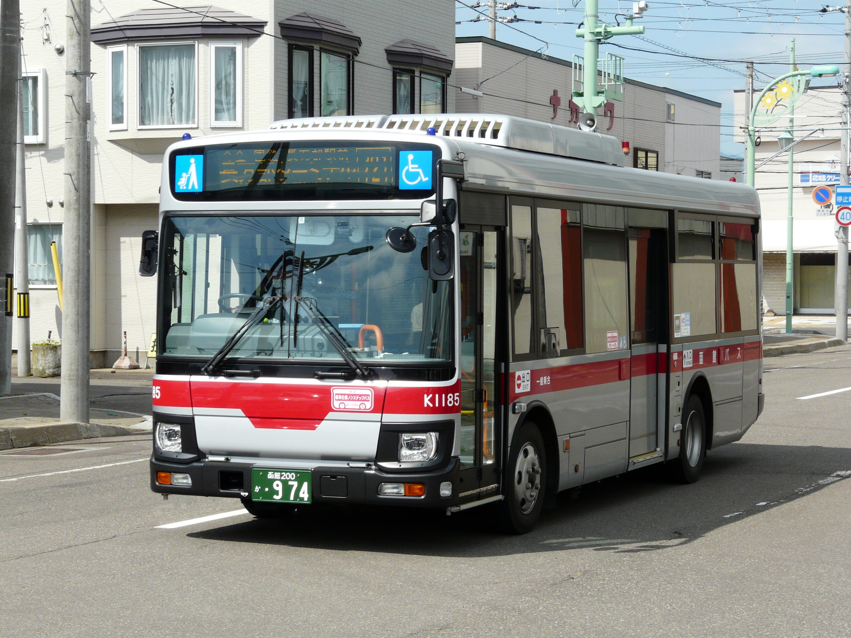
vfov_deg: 17.0
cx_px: 426
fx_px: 2139
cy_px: 319
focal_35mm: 87
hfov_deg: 22.5
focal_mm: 14.3
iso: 100
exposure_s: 1/400
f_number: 5.6
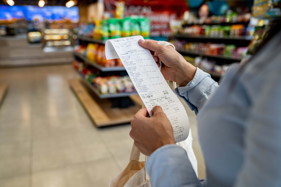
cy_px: 94
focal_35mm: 33
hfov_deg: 57.2
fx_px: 258
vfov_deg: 40.0
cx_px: 140
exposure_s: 1/200
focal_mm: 33
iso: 400
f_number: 3.5
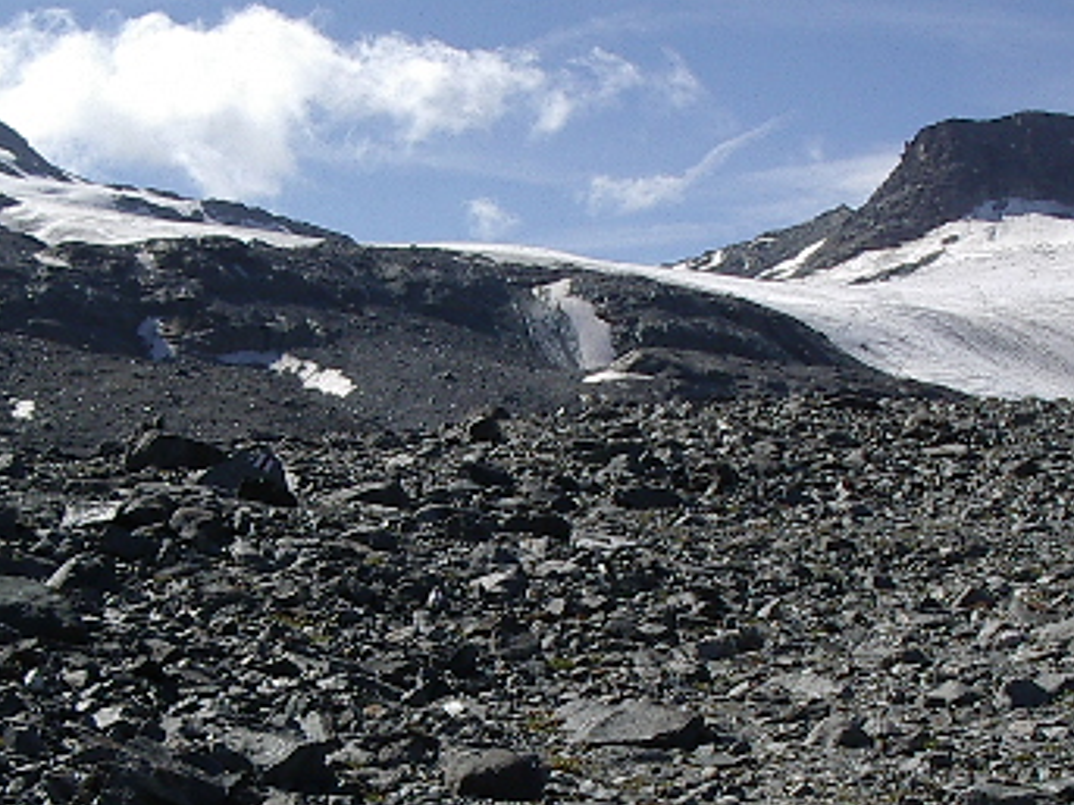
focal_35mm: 71
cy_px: 514
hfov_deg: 27.4
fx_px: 2202
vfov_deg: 20.7
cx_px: 554
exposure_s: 1/640
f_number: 4.8
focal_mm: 5.8
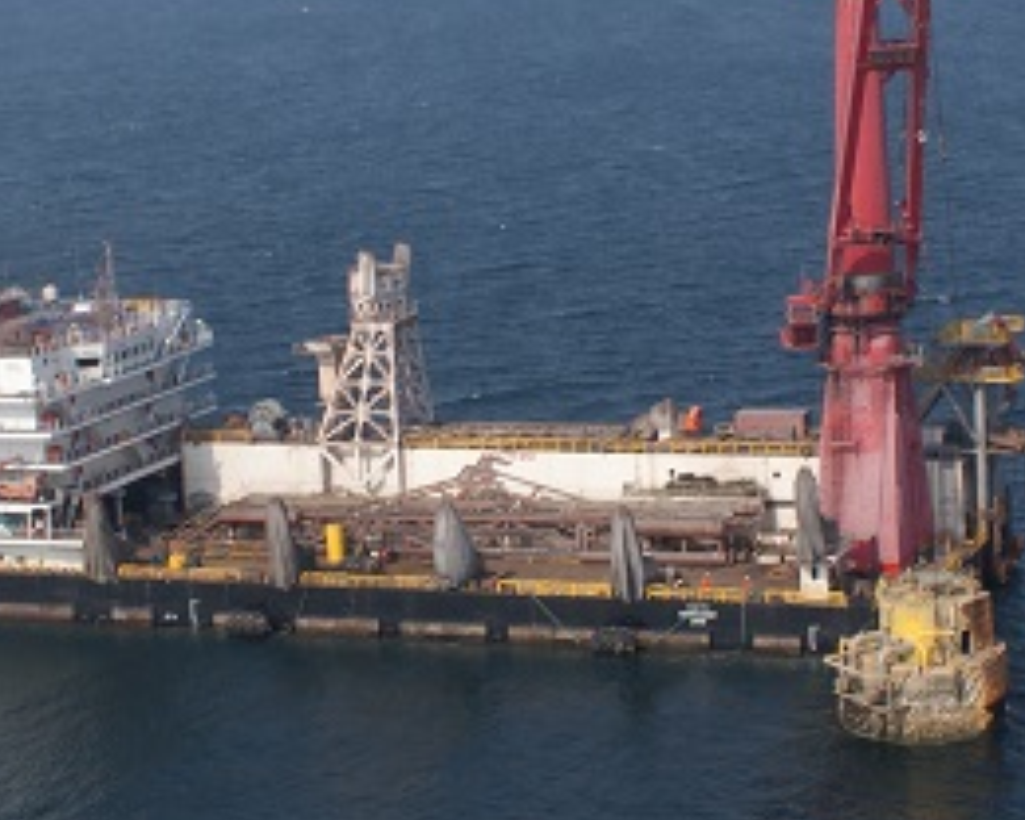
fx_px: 3155
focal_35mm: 104
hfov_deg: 18.5
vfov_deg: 14.8
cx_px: 473
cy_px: 290
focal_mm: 26
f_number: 11
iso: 100
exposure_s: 1/125
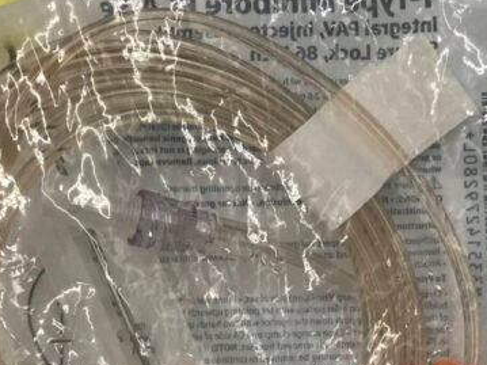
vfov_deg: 18.8
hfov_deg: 24.8
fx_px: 1097
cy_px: 274
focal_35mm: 78
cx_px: 362
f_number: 1.8
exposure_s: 1/40
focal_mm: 3.99
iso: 20
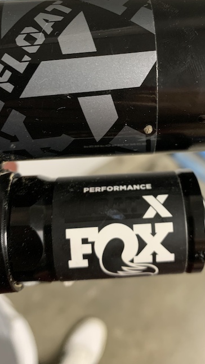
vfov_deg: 56.3
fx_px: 338
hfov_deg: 33.6
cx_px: 128
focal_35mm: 35
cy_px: 149
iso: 400
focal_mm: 4.25
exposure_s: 1/30
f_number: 1.8
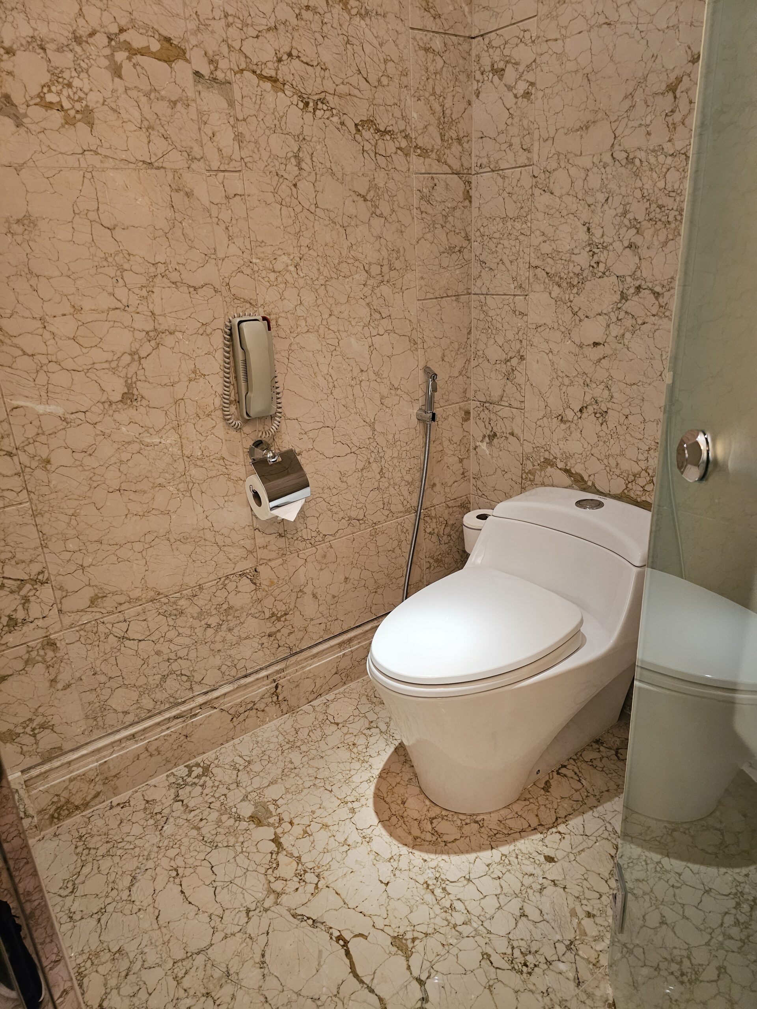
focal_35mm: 23
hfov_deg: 58.9
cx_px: 378
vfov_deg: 73.9
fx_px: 671
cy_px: 504
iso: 1000
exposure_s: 1/100
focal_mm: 6.3
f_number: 1.7
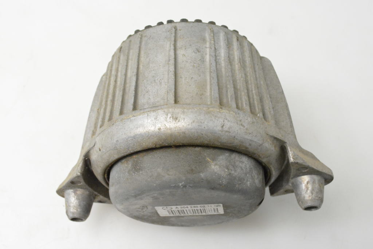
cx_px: 186
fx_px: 466
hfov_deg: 43.6
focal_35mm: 45
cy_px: 124
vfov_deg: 29.8
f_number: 9
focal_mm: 30
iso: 6400
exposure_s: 1/320
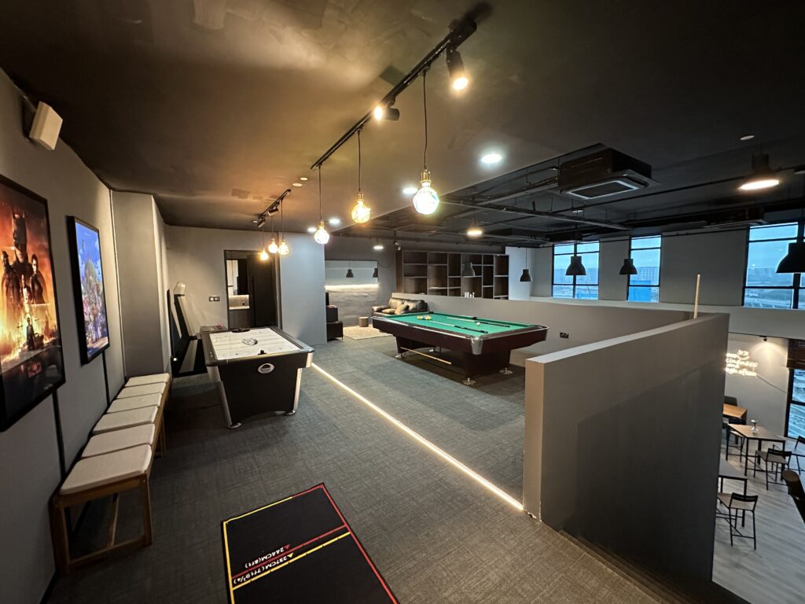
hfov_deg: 102.1
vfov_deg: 85.7
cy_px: 302
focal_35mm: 14
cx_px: 402
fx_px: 326
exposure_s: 1/50
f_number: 2.2
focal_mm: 2.22
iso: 1000
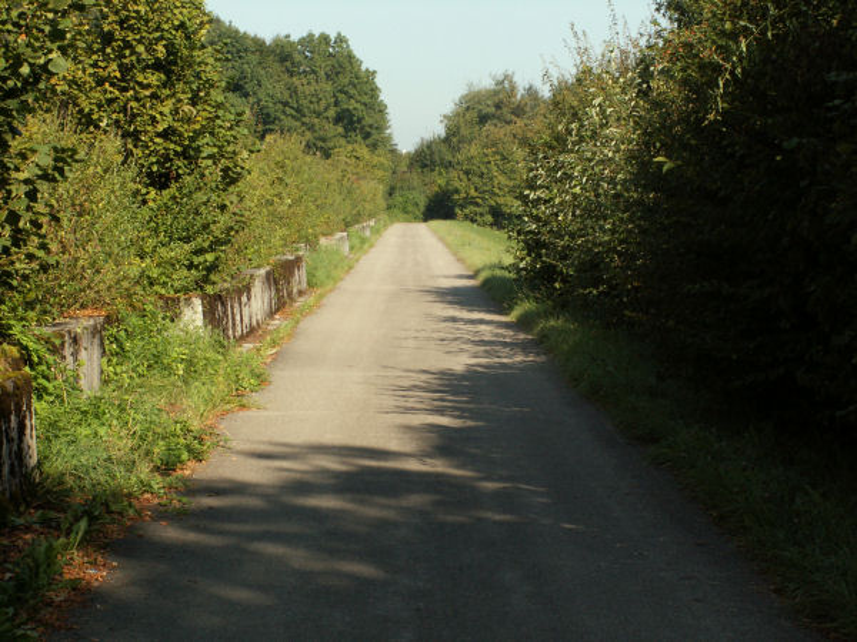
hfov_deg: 22.0
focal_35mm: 89
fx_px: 2203
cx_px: 428
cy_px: 321
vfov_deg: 16.6
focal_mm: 14.87
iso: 50
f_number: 8
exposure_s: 1/100
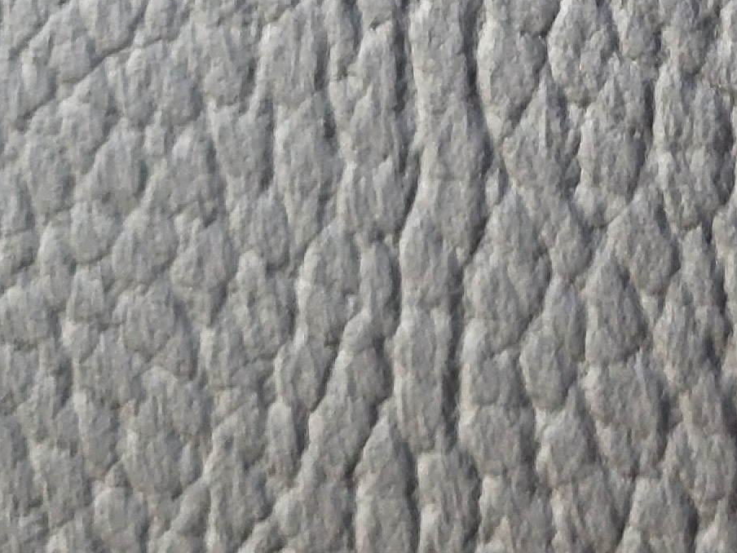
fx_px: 2448
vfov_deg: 11.6
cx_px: 637
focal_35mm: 115
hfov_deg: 16.9
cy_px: -546
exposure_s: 1/120
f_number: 1.8
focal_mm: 5.4
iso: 160
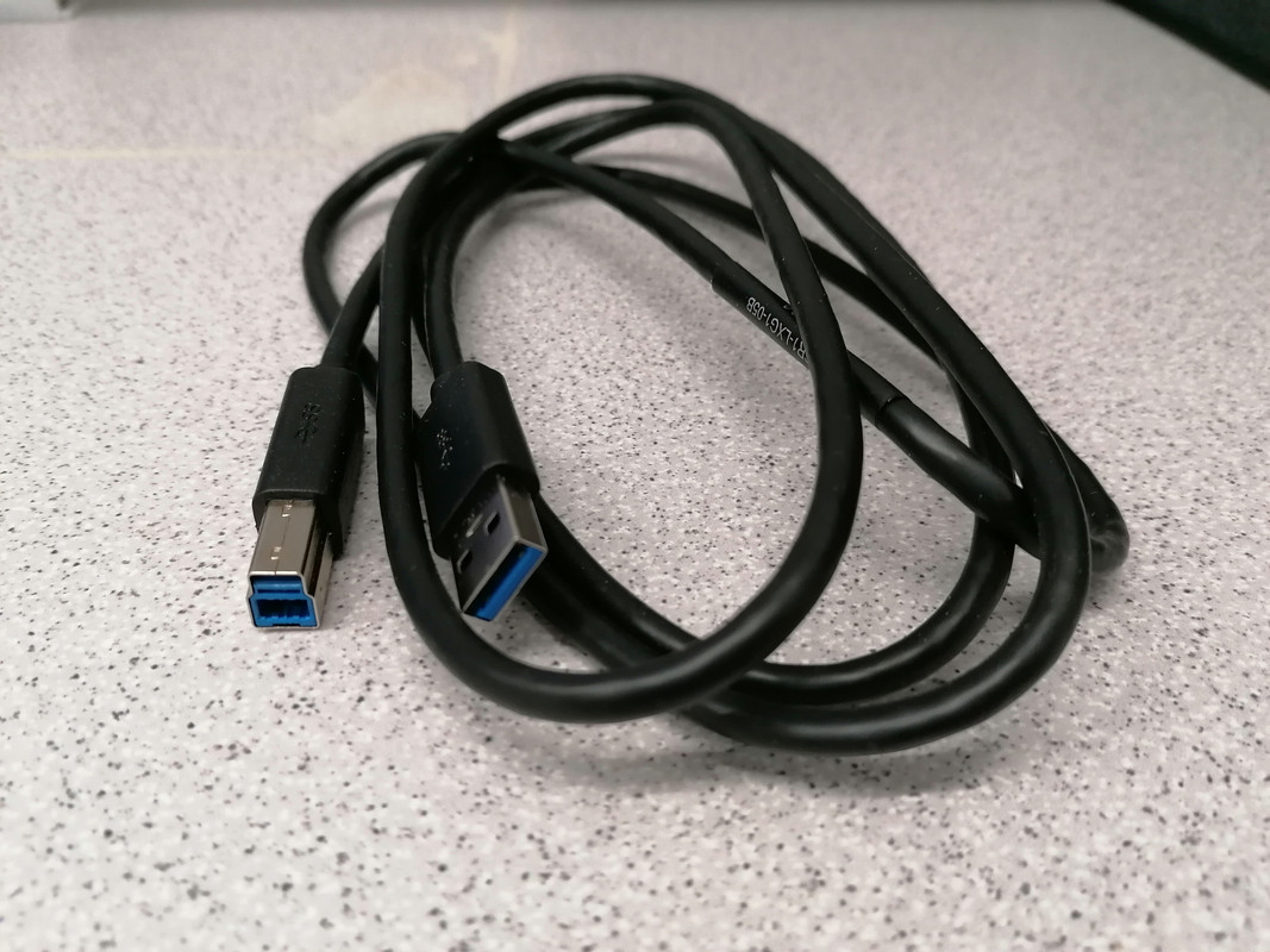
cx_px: 635
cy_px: 476
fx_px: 990
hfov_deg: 65.3
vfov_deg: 51.3
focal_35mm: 27
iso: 250
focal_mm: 4.75
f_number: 1.8
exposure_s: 1/33.3
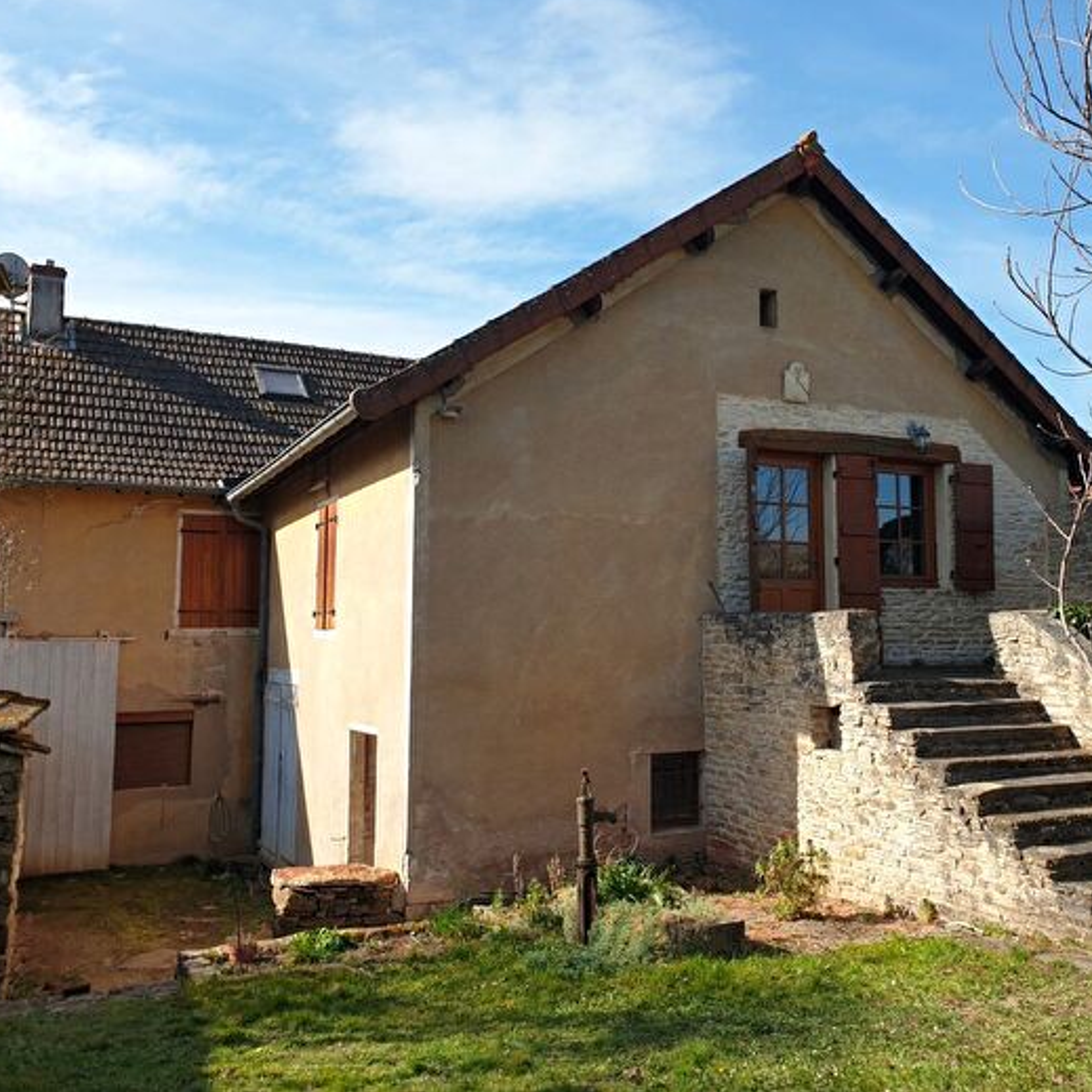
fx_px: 1106
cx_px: 644
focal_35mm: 31
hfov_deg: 52.2
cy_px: 542
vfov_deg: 52.5
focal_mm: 4.3
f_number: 2.4
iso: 50
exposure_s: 1/1103
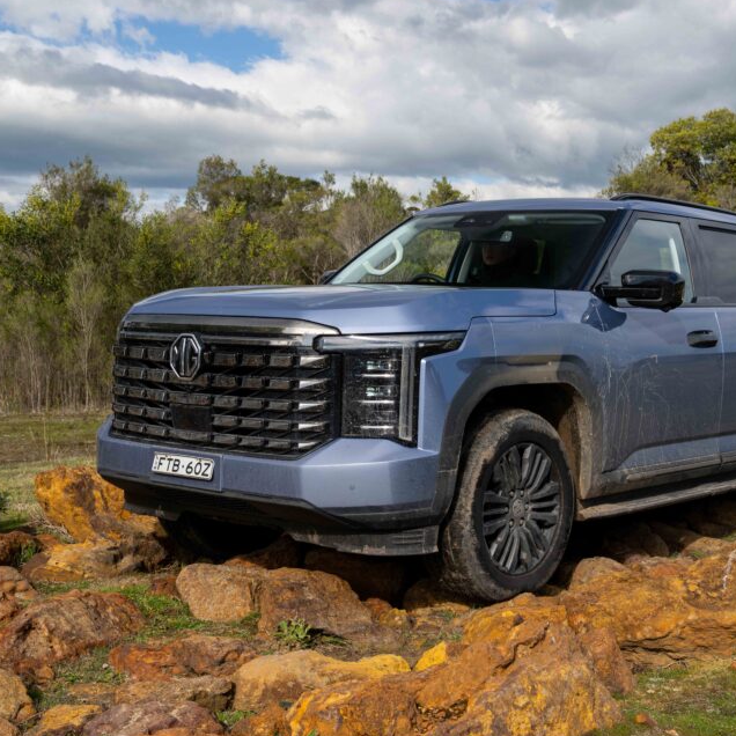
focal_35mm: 52
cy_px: 384
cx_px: 528
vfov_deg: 32.8
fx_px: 1251
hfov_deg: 32.3
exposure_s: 1/200
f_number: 11
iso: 400
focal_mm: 38
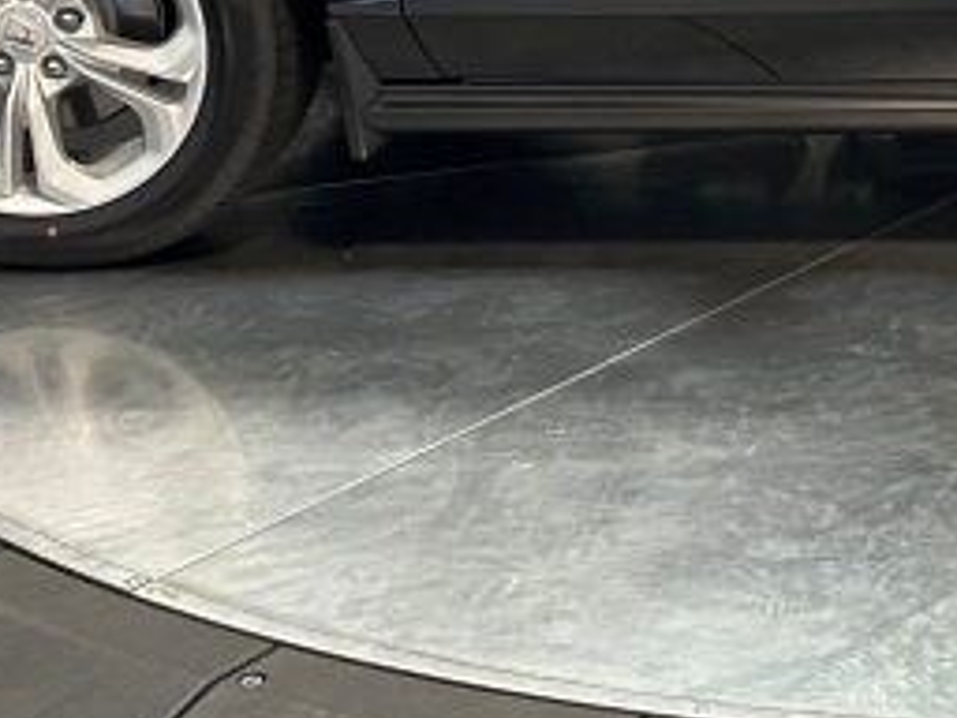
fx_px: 2654
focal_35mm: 96
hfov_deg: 19.0
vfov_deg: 15.2
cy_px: 86
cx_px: 1230
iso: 400
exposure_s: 1/60
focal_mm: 6.86
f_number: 1.78
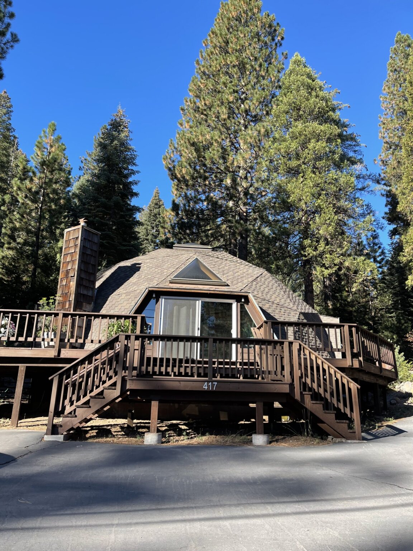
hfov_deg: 53.1
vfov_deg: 67.3
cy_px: 276
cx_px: 206
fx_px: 414
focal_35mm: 26
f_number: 1.6
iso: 32
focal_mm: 5.1
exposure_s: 1/735
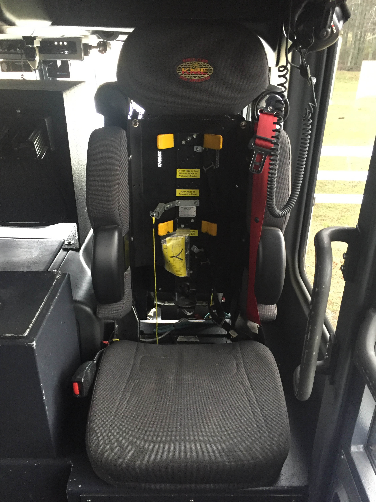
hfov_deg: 48.2
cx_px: 188
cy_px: 251
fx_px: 420
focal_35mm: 29
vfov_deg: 61.7
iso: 200
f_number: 2.2
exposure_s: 1/30
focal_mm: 4.15
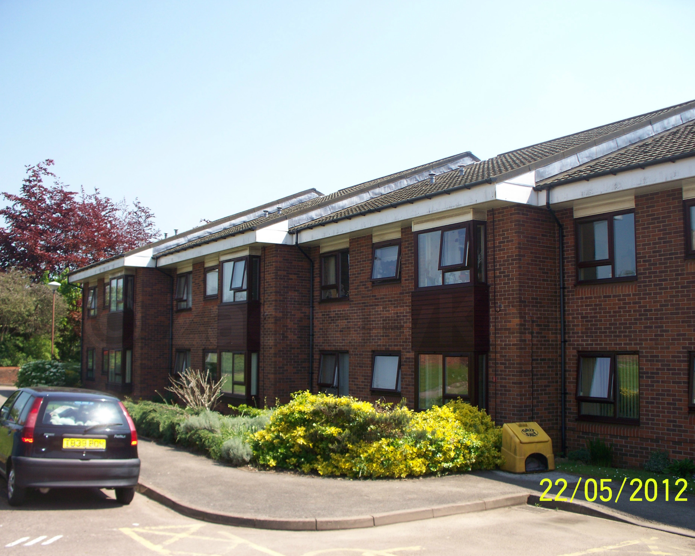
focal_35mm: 38
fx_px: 782
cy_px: 278
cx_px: 355
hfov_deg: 47.9
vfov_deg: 39.2
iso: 64
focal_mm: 7.54
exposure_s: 1/500
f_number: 2.8
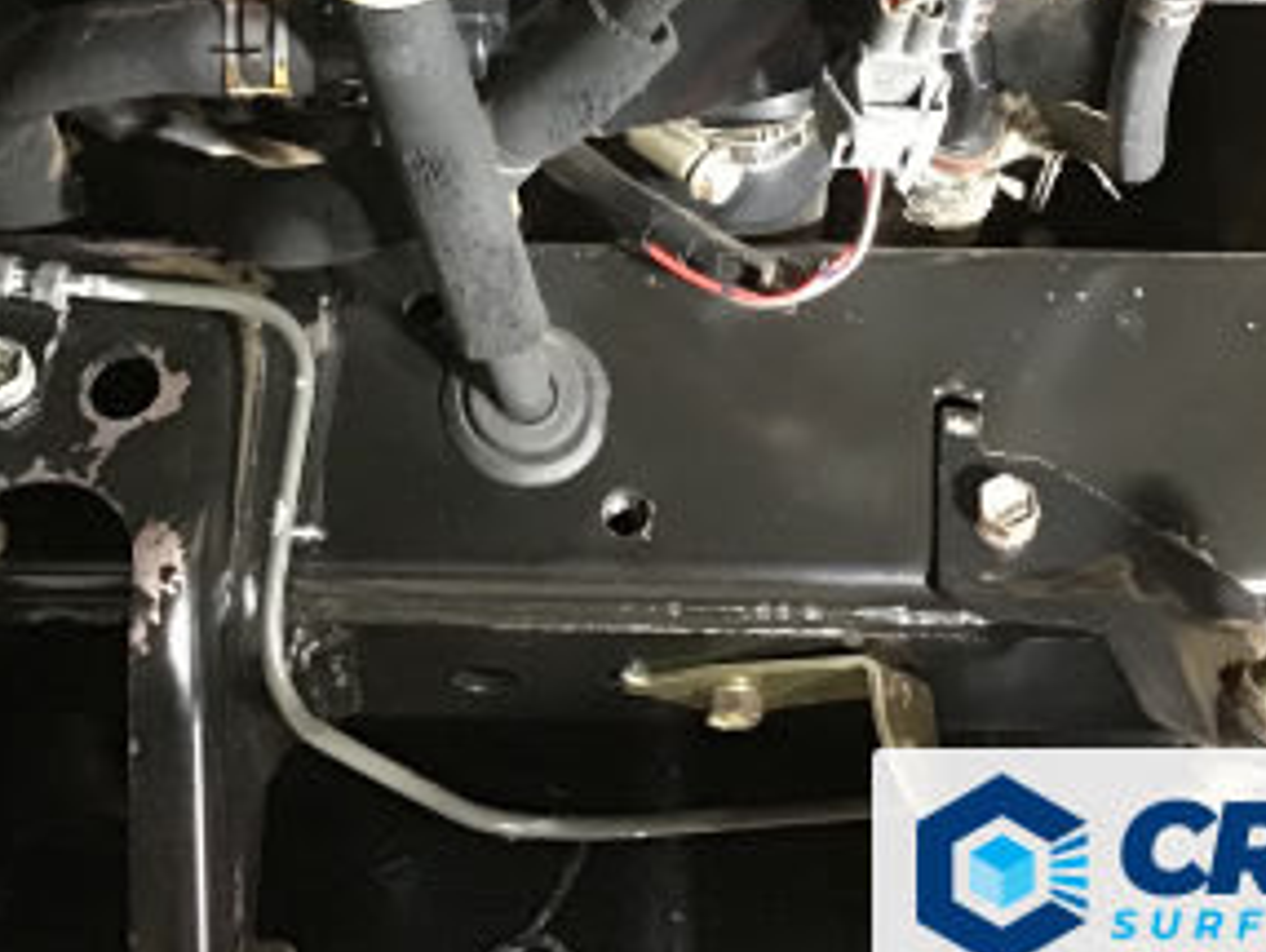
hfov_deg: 29.7
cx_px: 527
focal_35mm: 65
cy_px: 9
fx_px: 2379
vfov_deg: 21.8
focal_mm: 3.3
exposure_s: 1/17
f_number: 2.4
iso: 320
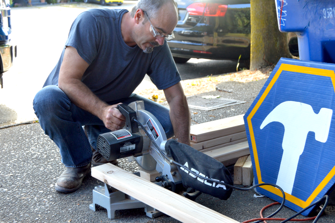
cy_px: 112
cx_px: 168
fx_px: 558
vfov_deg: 22.6
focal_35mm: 60
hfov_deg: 33.4
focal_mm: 40
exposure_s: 1/100
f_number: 5
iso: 400
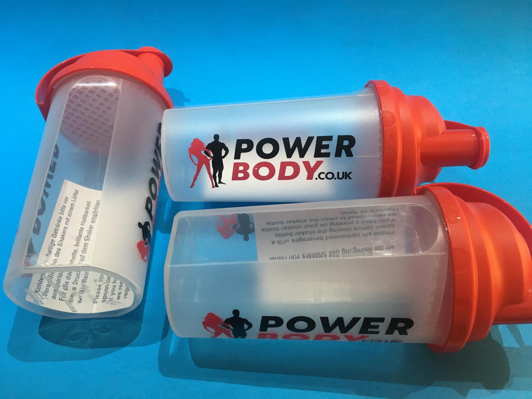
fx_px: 446
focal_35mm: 29
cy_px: 200
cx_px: 266
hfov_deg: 61.7
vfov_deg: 48.2
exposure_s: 1/33
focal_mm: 4.15
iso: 40
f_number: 2.2
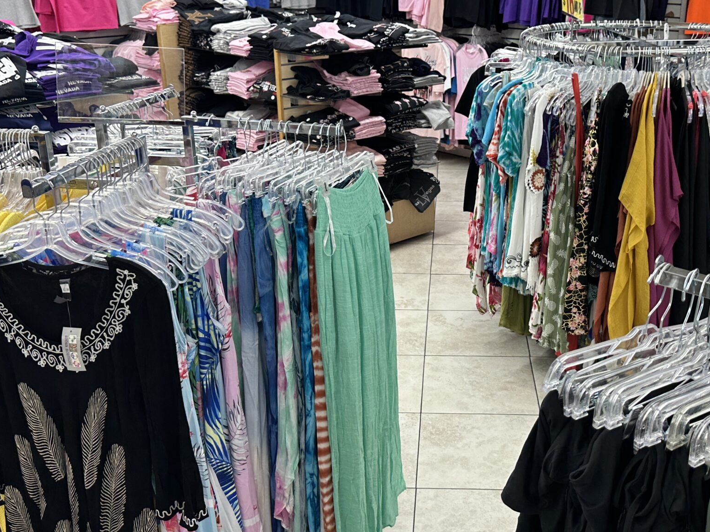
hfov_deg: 46.5
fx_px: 820
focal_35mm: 40
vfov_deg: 35.9
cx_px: 424
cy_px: 222
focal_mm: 6.86
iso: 125
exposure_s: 1/120
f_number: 1.78
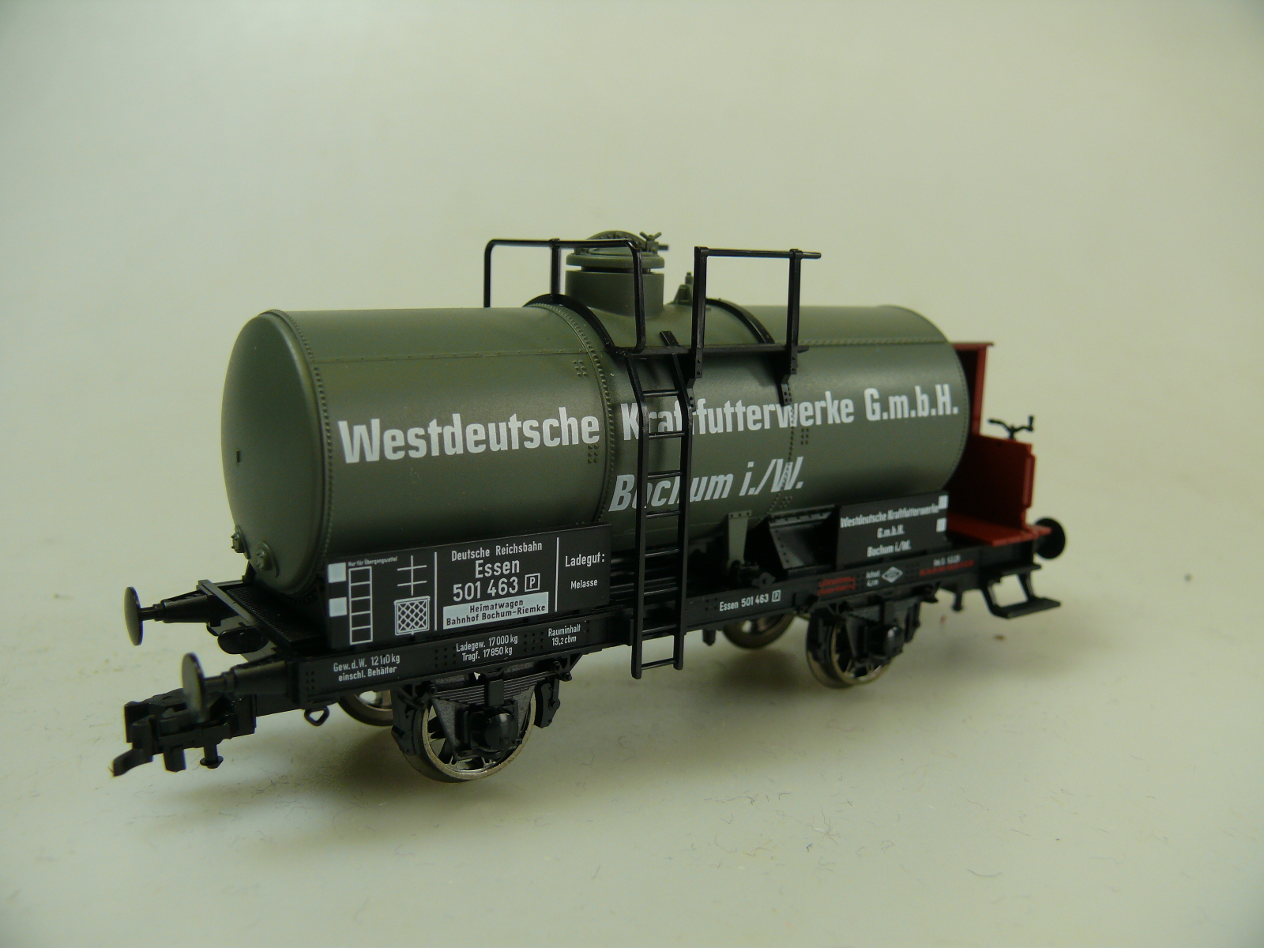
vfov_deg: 40.7
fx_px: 1278
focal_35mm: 35
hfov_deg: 52.6
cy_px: 474
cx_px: 632
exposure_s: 1/100
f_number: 4
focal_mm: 7.4
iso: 100
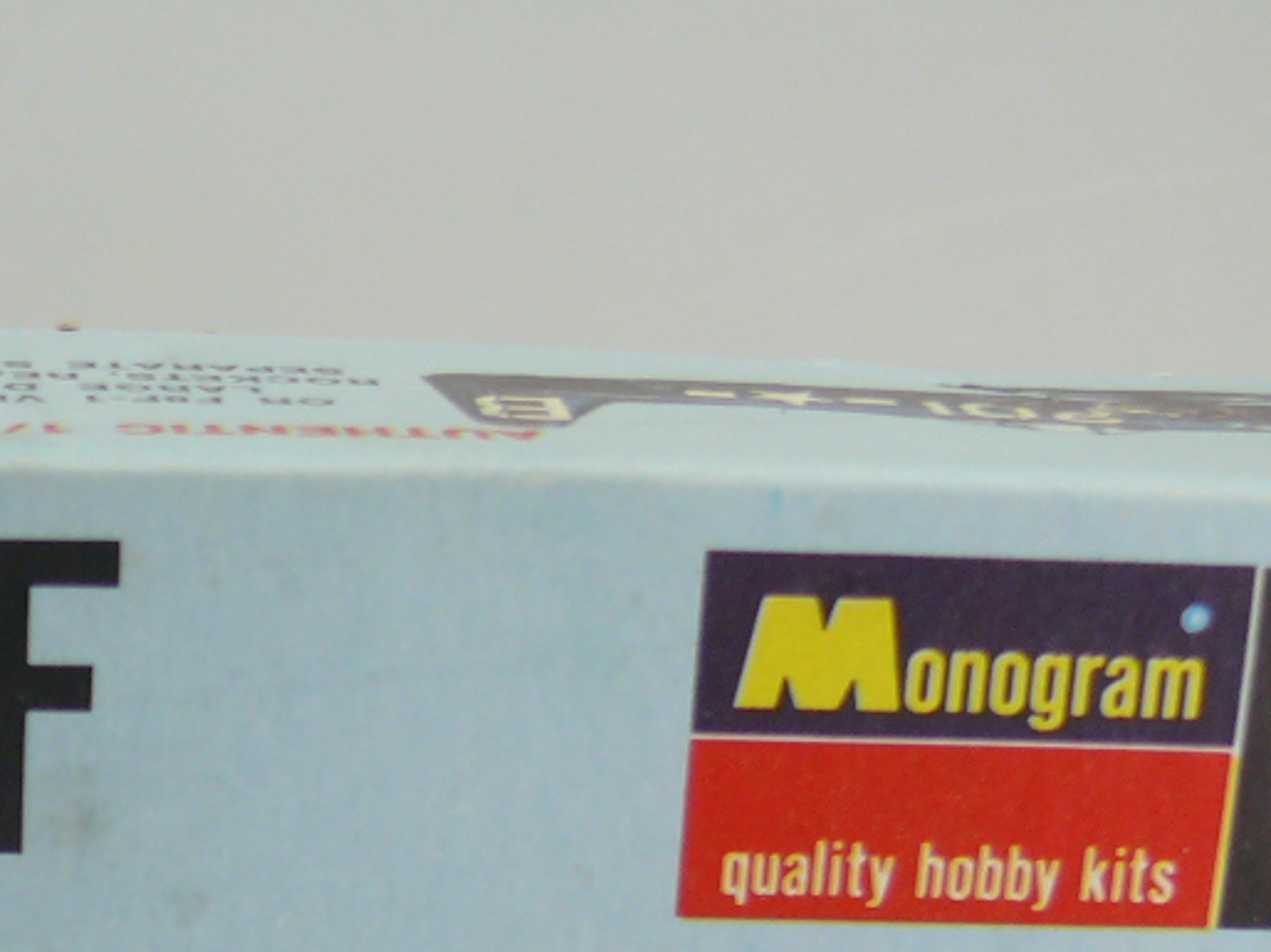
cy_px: 1469
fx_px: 4000
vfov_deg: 12.8
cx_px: -190
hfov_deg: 17.3
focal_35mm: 109
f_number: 3.2
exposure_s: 1/100
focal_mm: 7.4
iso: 100
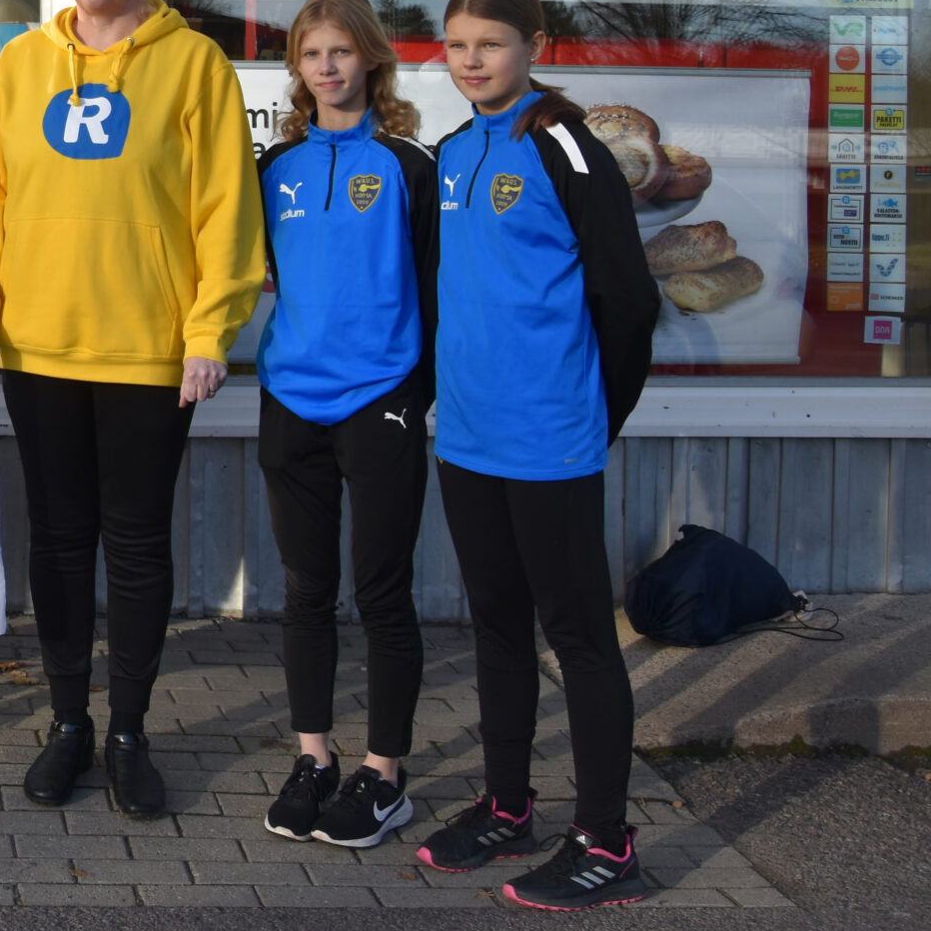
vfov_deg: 26.5
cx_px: -156
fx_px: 1917
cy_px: 120
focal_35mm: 63
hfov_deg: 24.9
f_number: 8
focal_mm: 18
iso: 200
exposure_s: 1/250
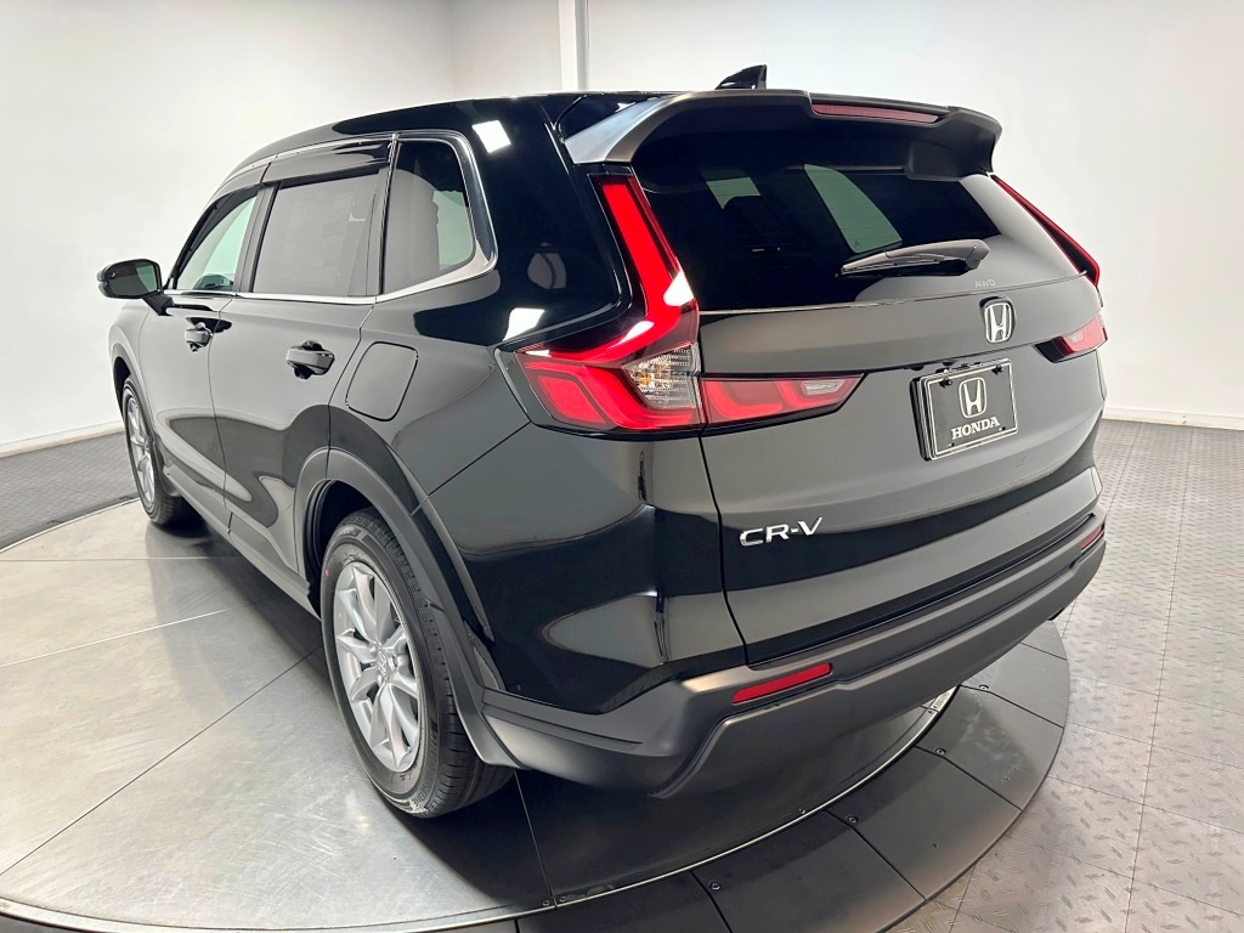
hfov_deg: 71.6
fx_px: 862
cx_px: 622
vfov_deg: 56.8
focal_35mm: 24
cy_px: 466
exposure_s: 1/60
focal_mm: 6.86
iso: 800
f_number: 1.78
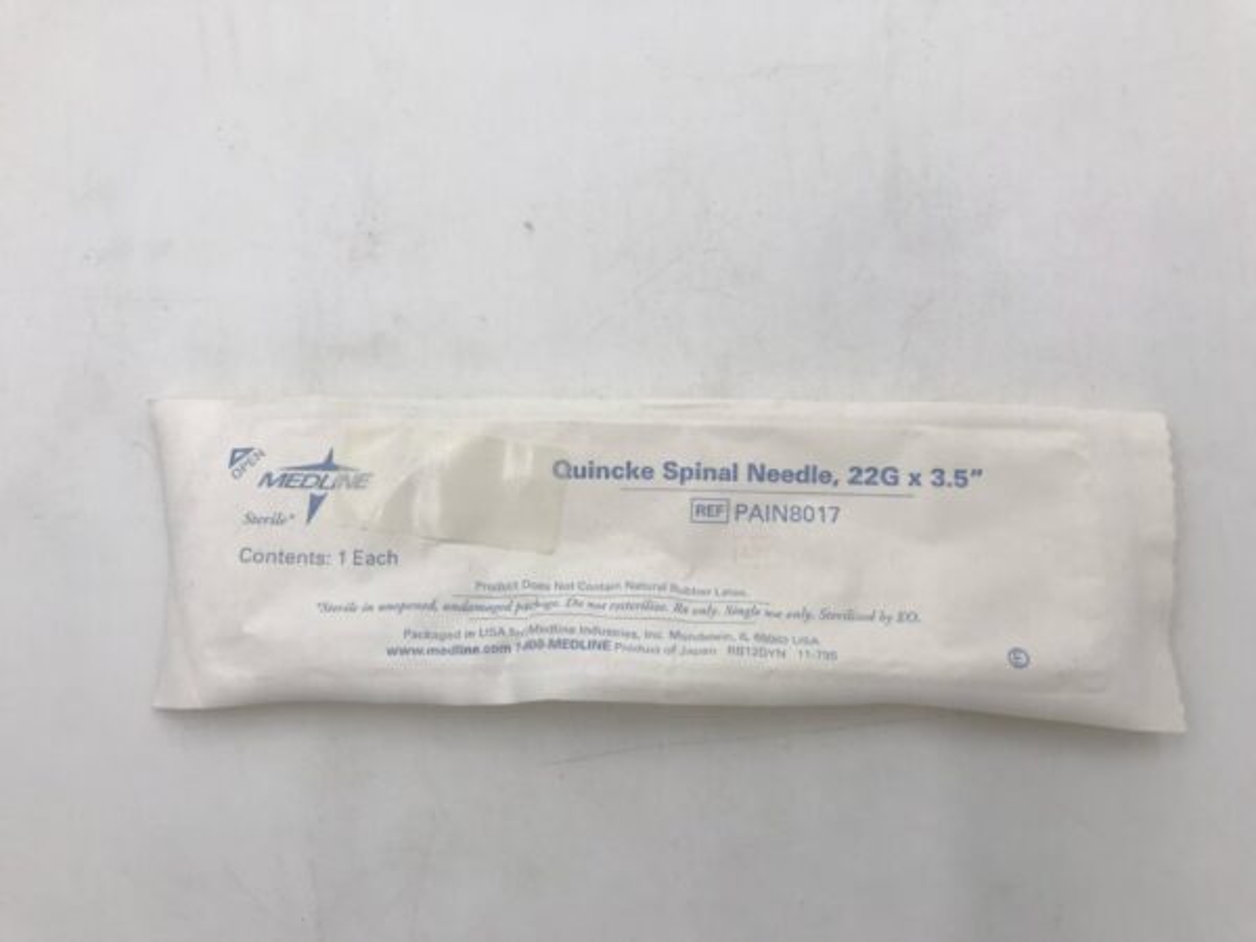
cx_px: 628
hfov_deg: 63.4
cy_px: 471
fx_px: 1016
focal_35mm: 28
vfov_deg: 49.7
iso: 20
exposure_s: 1/207
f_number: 1.8
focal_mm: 3.99
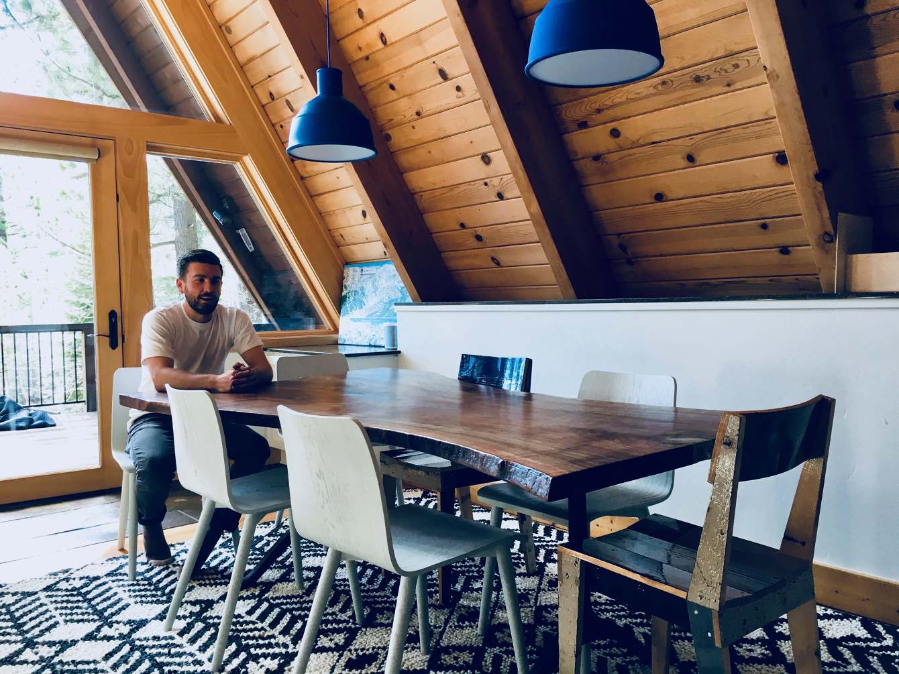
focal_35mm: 29
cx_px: 450
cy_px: 337
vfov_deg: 48.2
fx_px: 753
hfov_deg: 61.7
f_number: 2.2
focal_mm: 4.15
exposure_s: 1/30
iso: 25
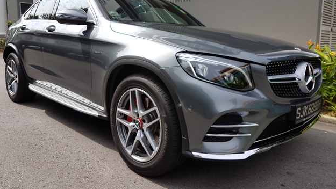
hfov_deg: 66.0
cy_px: 66
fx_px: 258
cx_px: 169
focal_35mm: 29
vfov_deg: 39.8
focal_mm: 4.2
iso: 40
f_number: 1.7
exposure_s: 1/1488
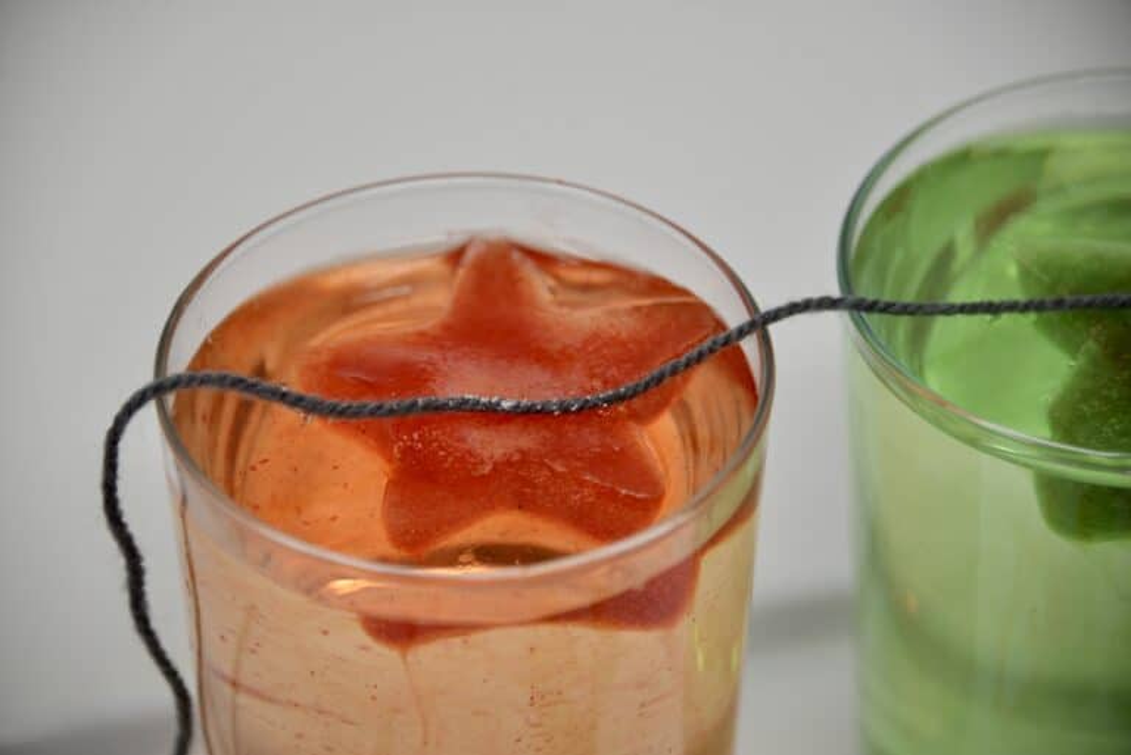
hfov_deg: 6.9
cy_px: 378
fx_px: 9430
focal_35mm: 300
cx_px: 566
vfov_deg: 4.6
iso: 400
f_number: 5.6
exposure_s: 1/160
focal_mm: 300
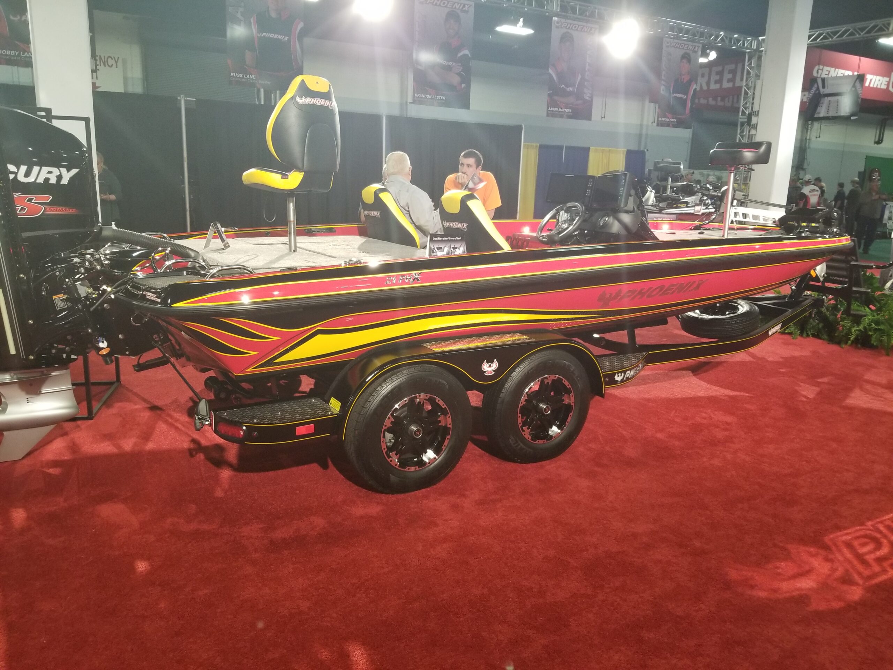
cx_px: 446
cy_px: 335
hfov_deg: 67.3
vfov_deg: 53.1
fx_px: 671
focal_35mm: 26
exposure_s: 1/60
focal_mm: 4.25
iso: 160
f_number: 1.7
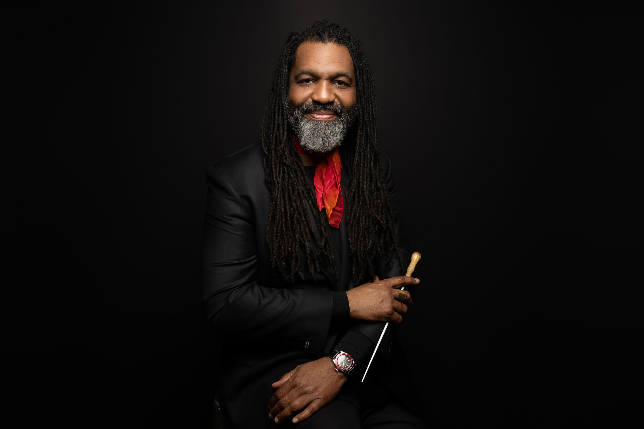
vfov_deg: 40.5
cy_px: 214
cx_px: 322
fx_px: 581
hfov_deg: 58.0
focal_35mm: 32
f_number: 10
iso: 100
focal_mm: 32.5
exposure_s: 1/200
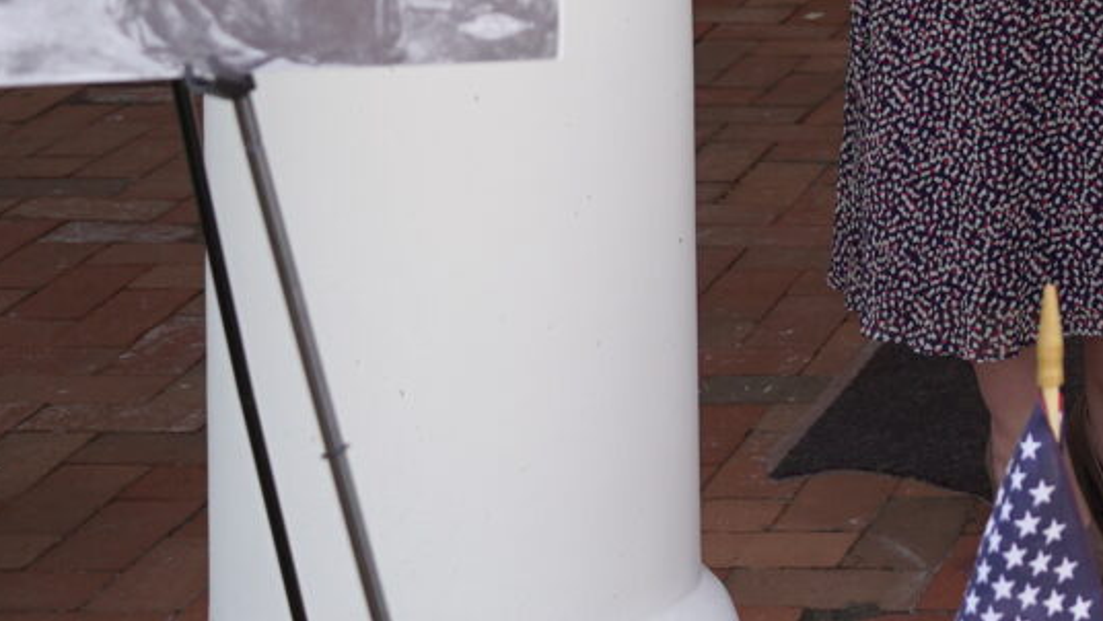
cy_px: -573
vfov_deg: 9.0
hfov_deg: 14.9
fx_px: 3745
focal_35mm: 128
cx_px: 1897
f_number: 4
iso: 100
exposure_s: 1/200
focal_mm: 32
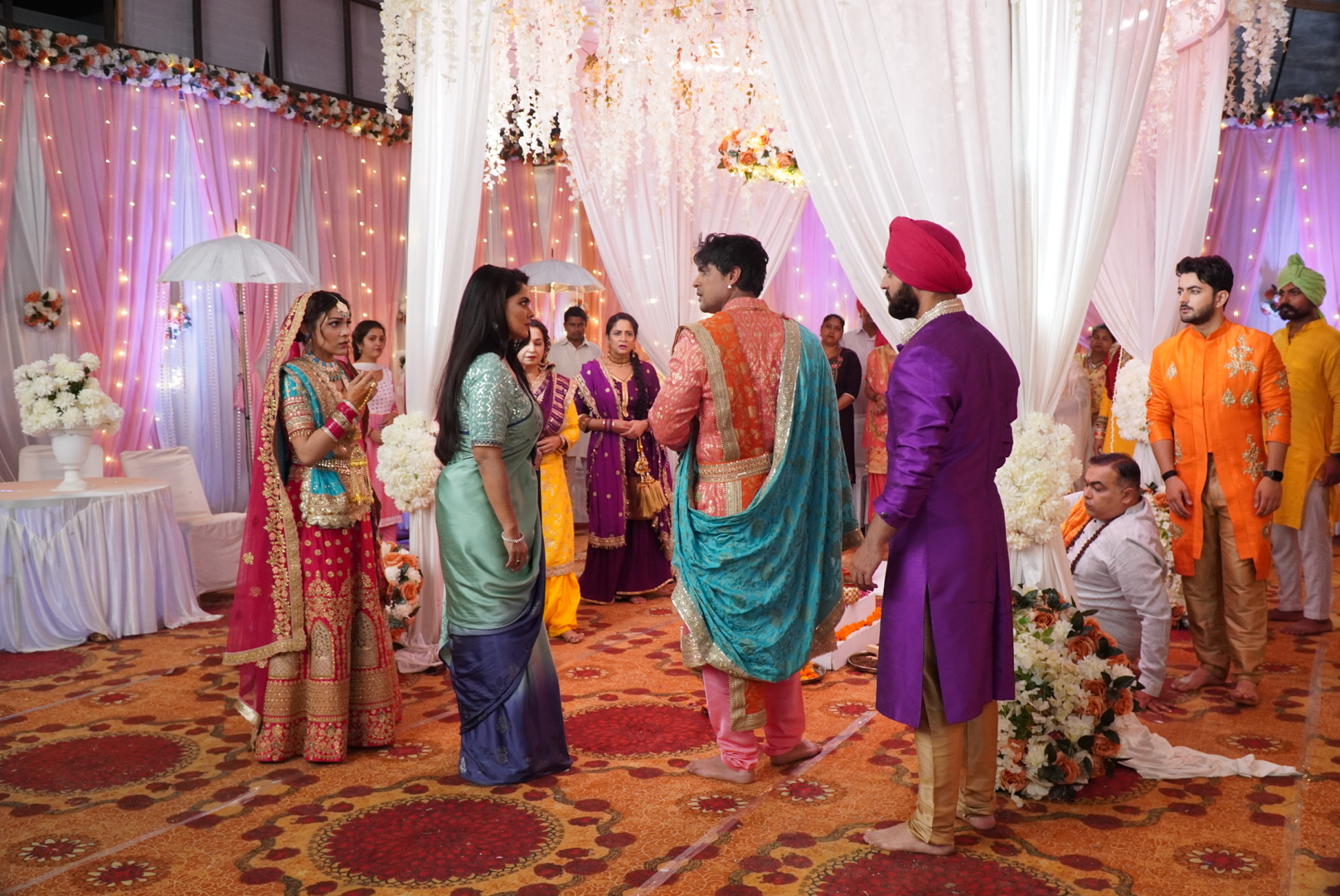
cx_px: 670
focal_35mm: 32
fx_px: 1173
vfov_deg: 41.8
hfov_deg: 59.5
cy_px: 448
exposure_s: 1/80
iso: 1250
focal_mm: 21
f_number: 4
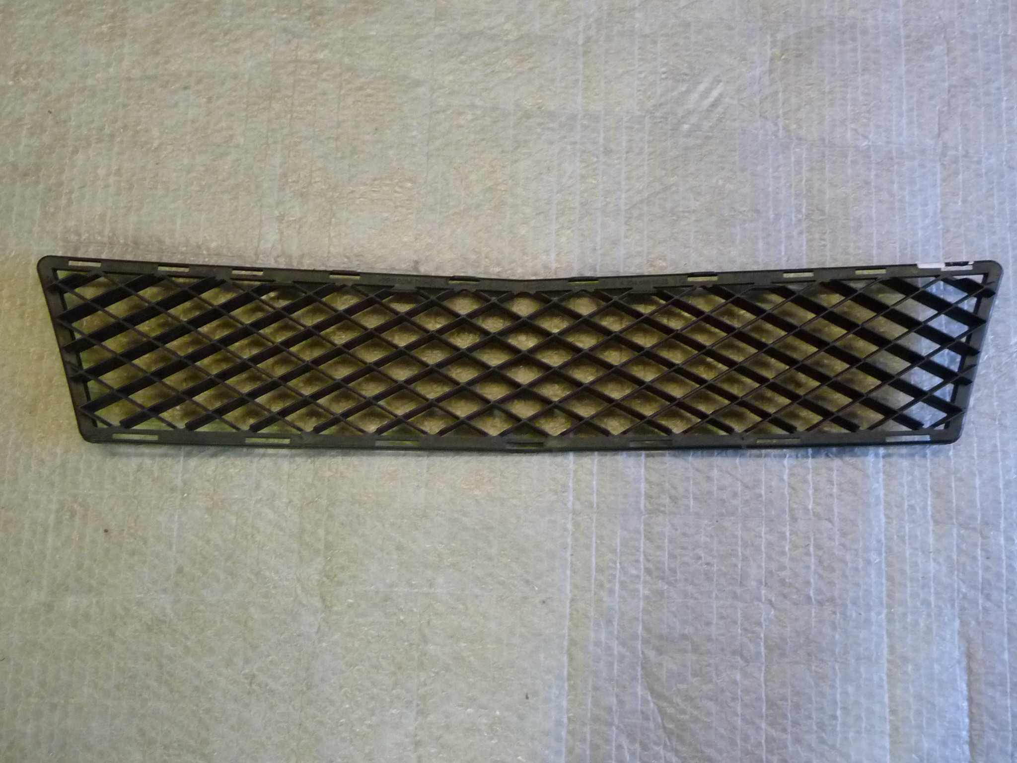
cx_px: 508
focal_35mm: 33
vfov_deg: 42.9
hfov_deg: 55.4
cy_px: 382
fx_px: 970
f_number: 3.3
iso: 400
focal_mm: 4.7
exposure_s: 1/30
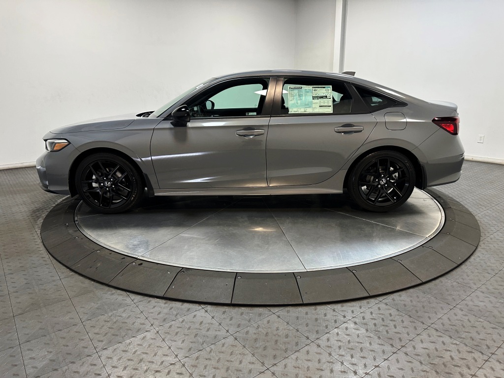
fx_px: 349
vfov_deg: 56.8
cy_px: 189
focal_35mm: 24
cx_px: 252
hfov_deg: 71.6
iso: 250
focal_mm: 6.86
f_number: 1.78
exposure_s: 1/60
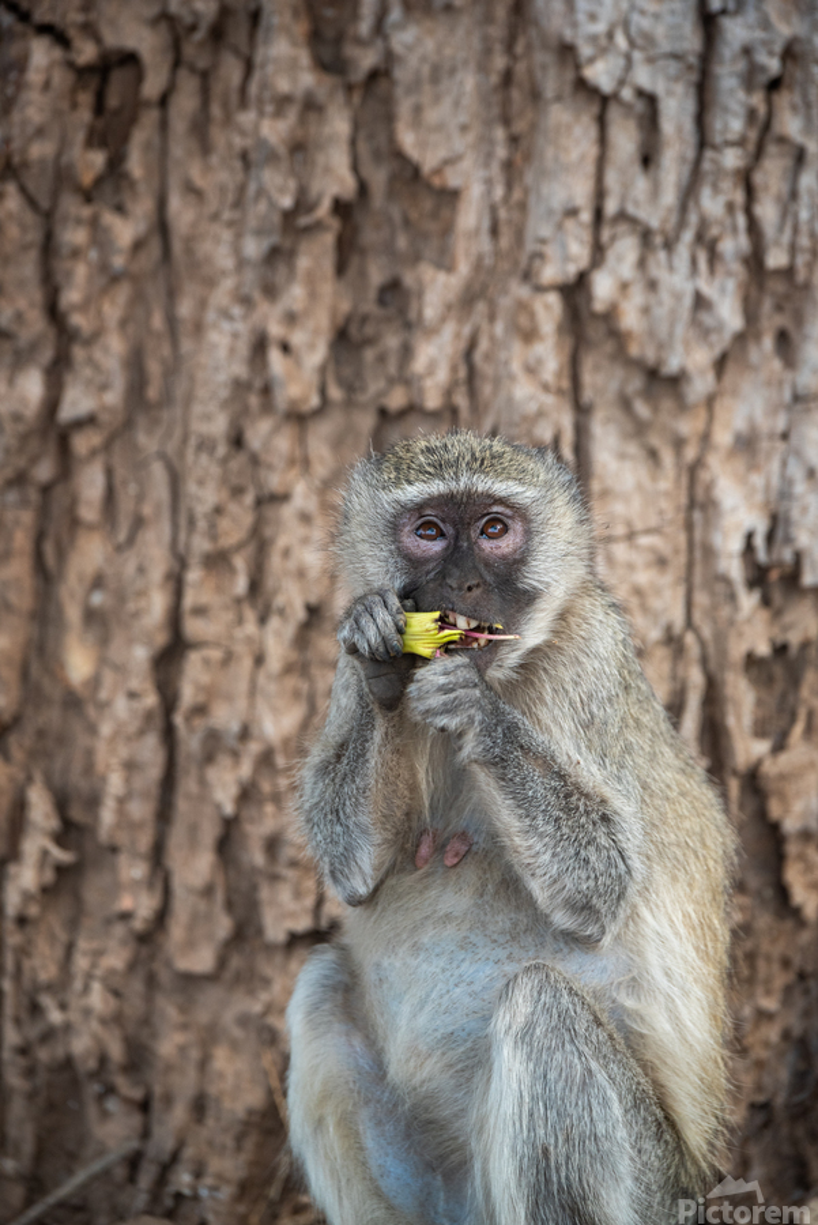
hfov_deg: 3.9
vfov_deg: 5.9
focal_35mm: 350
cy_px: 612
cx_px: 409
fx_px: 11914
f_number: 5.6
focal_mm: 350
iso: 560
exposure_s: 1/400
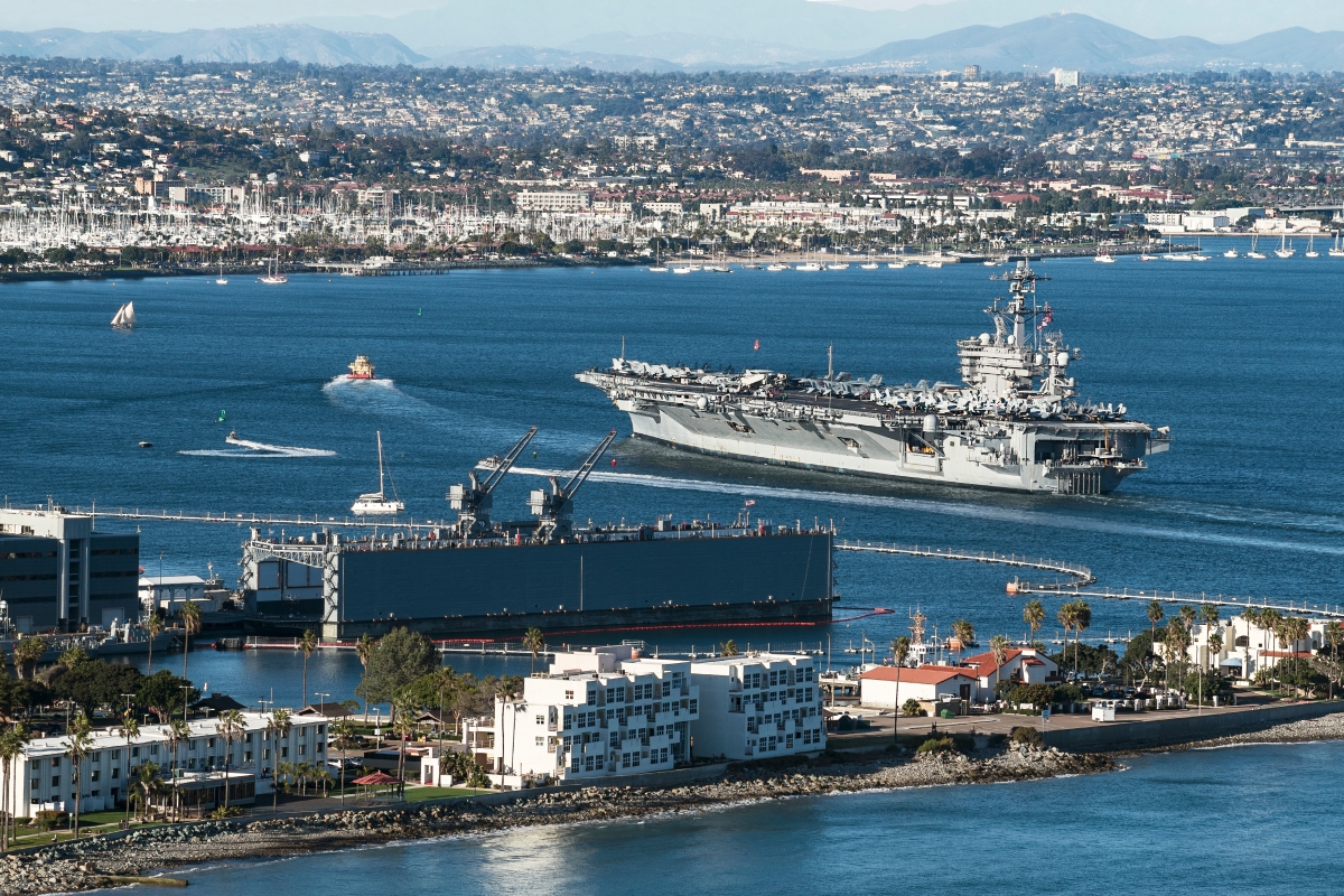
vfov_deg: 7.0
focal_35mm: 195
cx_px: 672
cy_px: 448
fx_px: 7279
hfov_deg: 10.5
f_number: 8
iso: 110
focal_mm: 130
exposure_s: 1/500
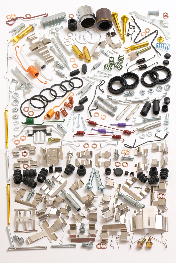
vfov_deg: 15.2
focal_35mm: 135
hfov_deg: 10.2
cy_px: 132
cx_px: 88
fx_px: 990
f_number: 8
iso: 160
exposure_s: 1/125
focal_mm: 90
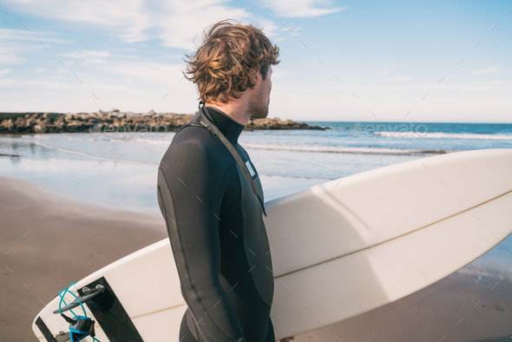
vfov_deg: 37.9
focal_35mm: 35
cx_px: 256
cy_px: 171
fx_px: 498
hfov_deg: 54.4
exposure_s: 1/400
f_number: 5.6
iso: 100
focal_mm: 35
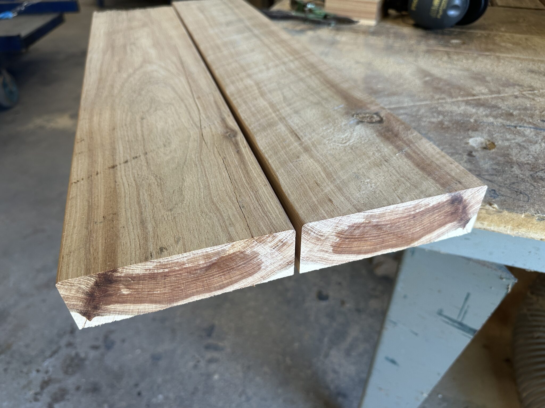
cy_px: 204
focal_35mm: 24
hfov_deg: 71.6
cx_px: 272
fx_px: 378
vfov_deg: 56.8
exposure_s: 1/100
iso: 125
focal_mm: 6.86
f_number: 1.78
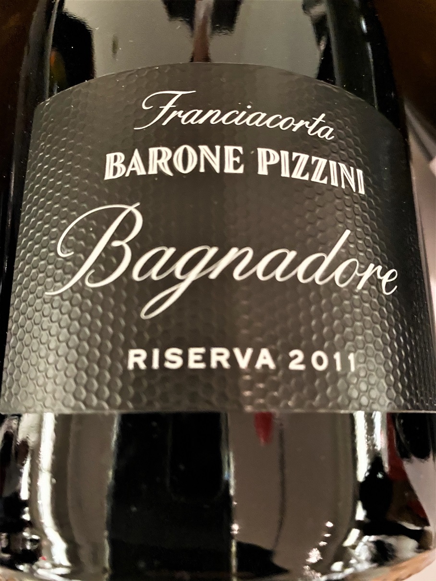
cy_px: 290
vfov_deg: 67.3
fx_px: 436
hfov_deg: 53.1
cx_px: 218
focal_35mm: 26
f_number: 1.8
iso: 800
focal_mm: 4.25
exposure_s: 1/30
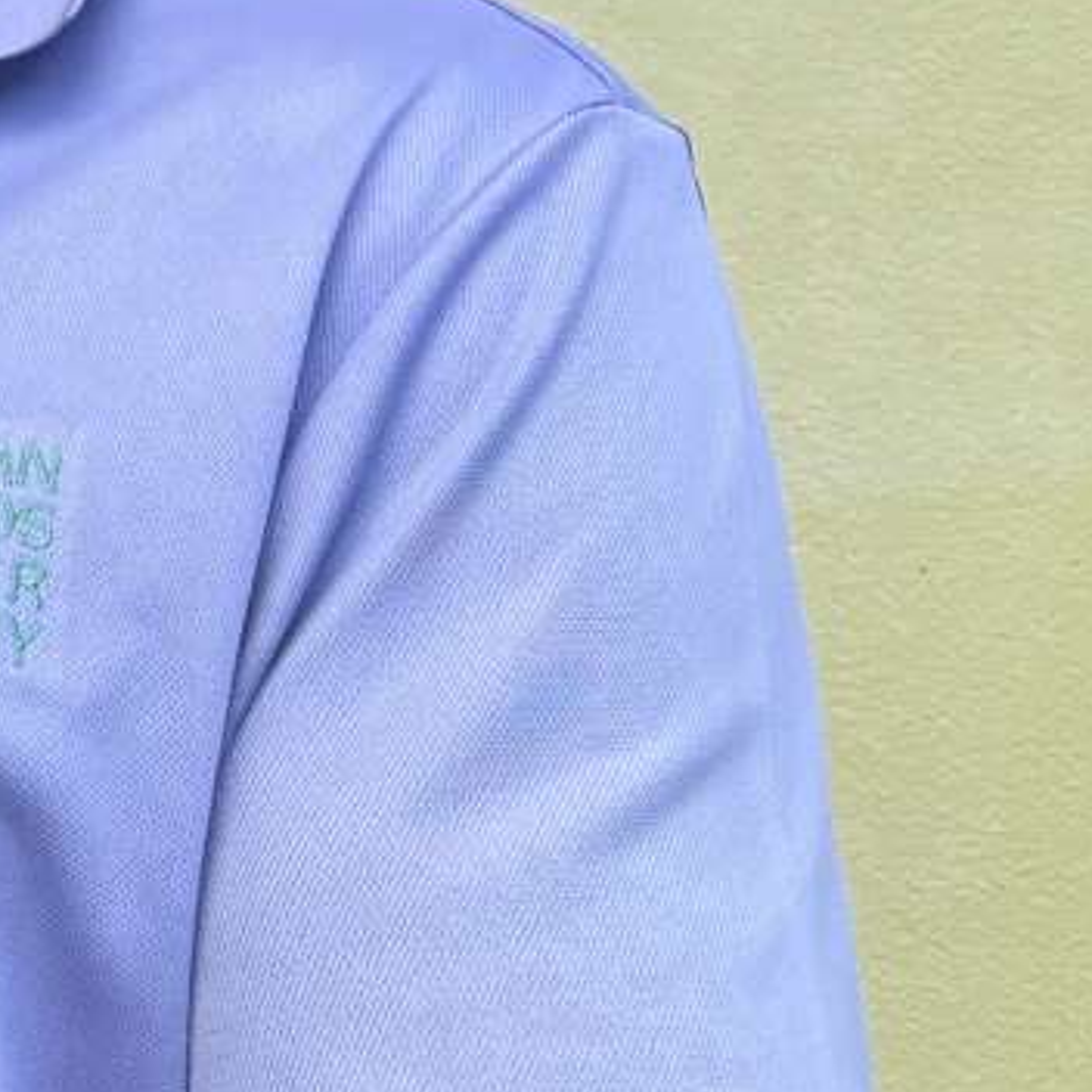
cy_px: 211
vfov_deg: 10.4
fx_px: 5960
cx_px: -2072
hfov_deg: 8.8
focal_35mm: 167
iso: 50
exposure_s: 1/1139
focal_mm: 5.96
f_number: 1.6
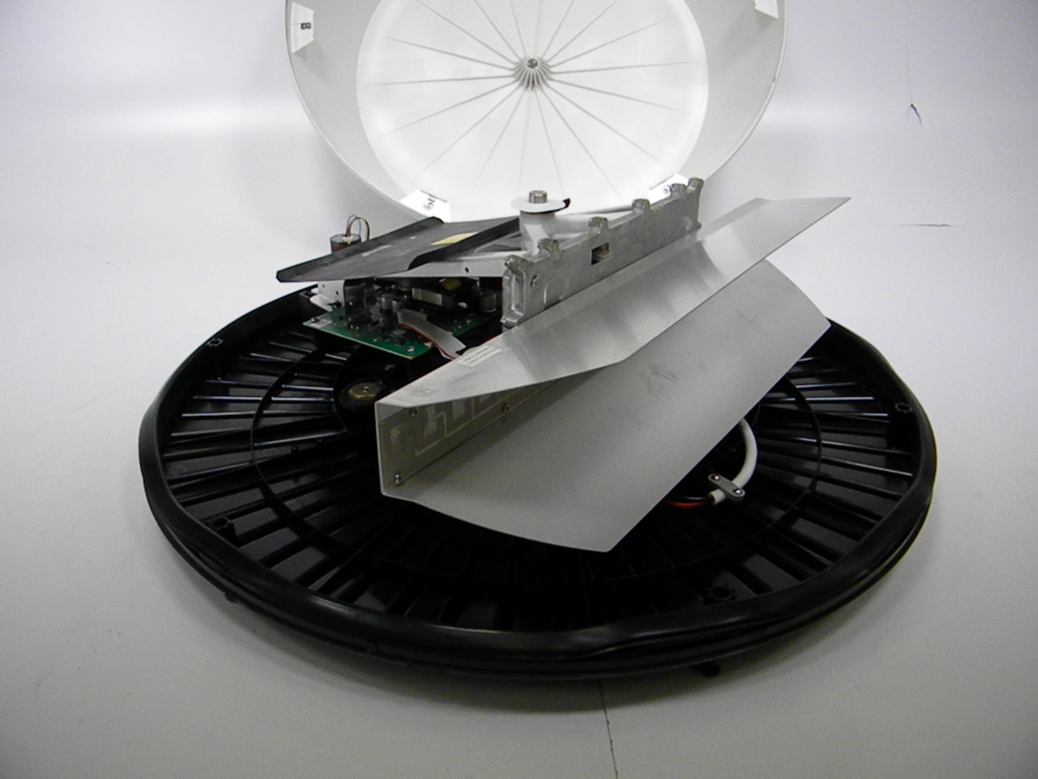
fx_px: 840
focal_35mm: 28
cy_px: 390
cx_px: 519
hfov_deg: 63.4
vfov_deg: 49.7
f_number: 3.5
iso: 720
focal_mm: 5
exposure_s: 1/576
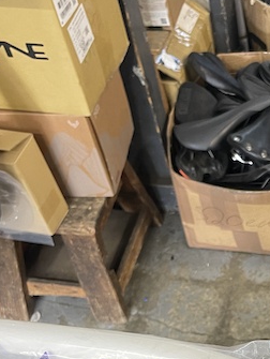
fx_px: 644
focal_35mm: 62
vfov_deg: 29.9
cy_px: 320
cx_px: 314
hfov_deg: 22.1
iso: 250
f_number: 1.6
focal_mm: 4.2
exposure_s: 1/60
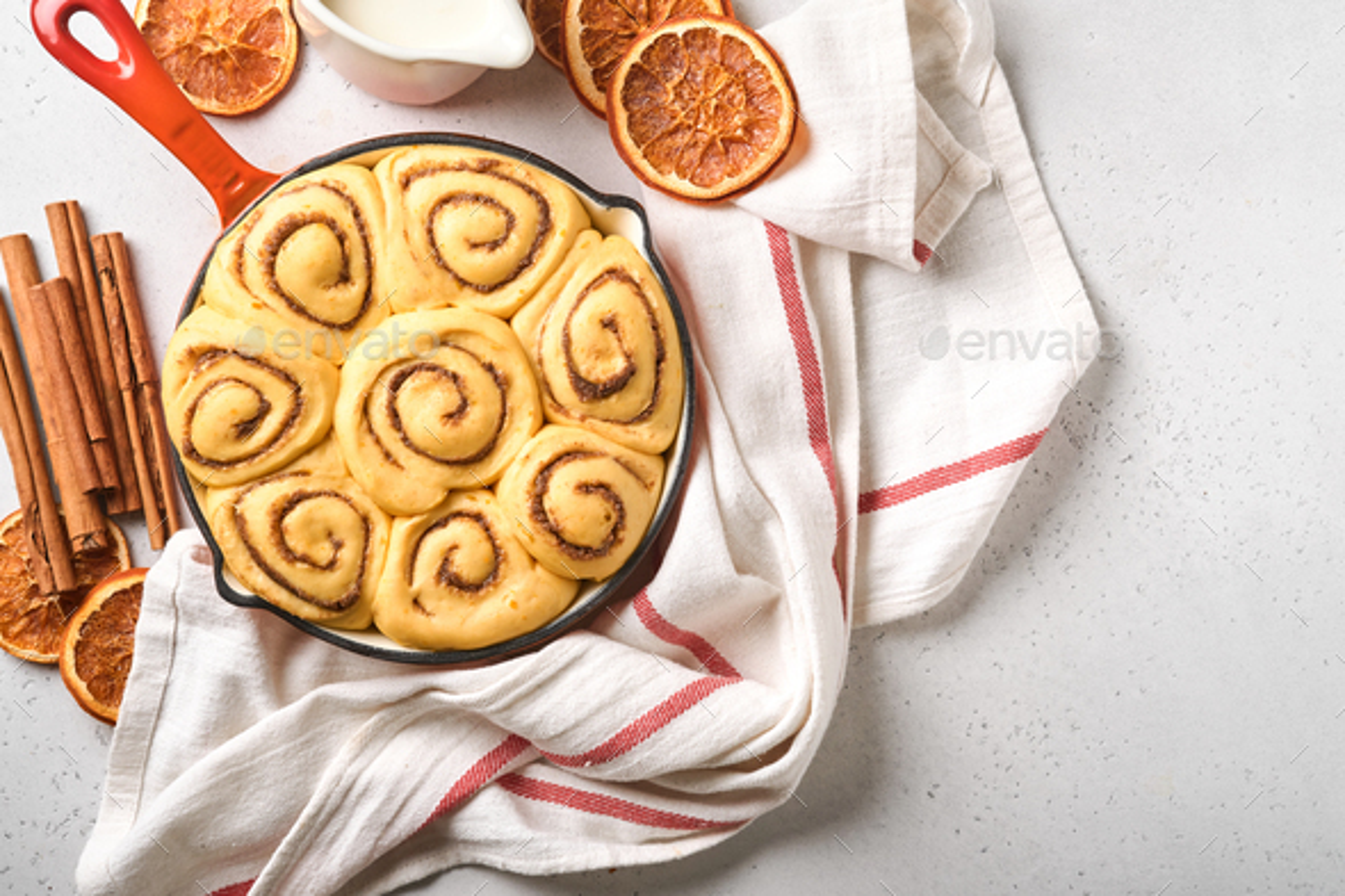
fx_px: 3361
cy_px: 448
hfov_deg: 22.6
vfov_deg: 15.2
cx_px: 672
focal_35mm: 90
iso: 160
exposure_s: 1/160
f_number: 8
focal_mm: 60
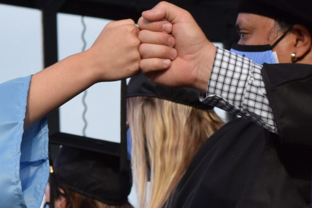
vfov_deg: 5.1
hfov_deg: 7.5
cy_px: 156
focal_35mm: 272
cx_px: -73
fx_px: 2355
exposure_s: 1/250
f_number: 8
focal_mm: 55
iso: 220
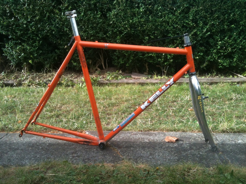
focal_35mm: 35
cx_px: 123
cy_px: 92
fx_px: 249
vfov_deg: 40.7
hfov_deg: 52.6
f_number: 2.8
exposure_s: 1/180
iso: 64
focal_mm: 3.85
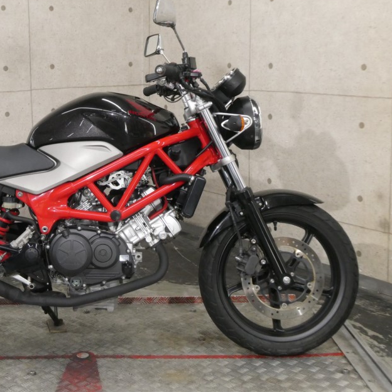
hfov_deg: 28.9
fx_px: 743
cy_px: 162
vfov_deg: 29.5
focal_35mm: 58
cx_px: 76
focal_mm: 7.2
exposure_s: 1/80
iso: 400
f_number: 3.8
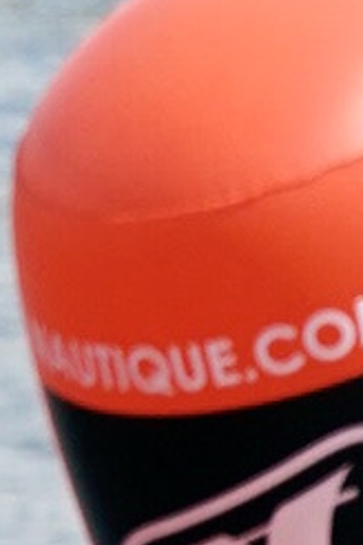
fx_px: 43481
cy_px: -82
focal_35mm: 2875
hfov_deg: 0.5
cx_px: -637
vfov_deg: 0.7
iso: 800
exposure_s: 1/3200
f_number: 5.6
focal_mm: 291
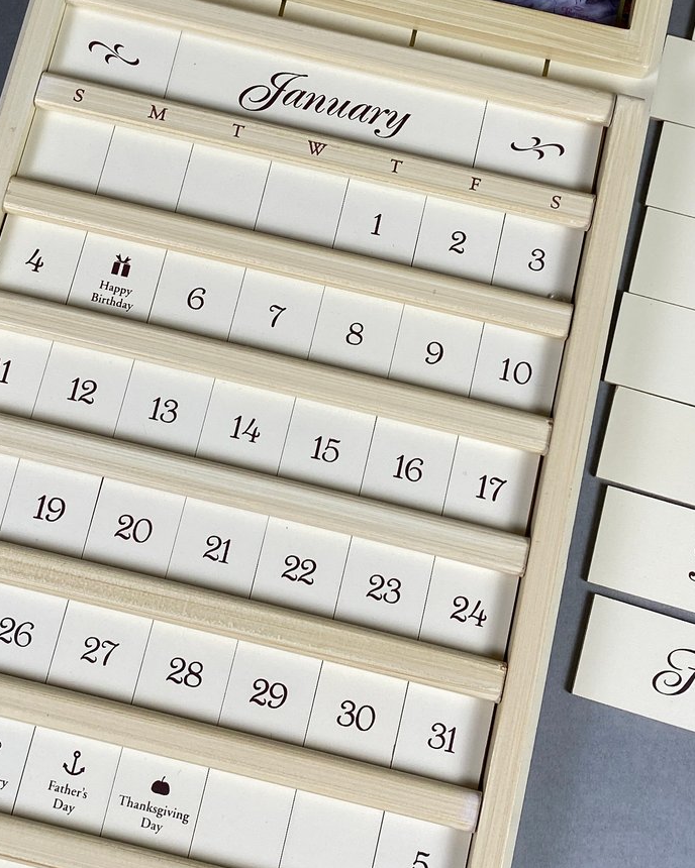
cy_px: 248
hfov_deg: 25.8
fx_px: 1517
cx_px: 331
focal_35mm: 59
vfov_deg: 31.5
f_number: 1.8
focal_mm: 4.25
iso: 40
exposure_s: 1/120
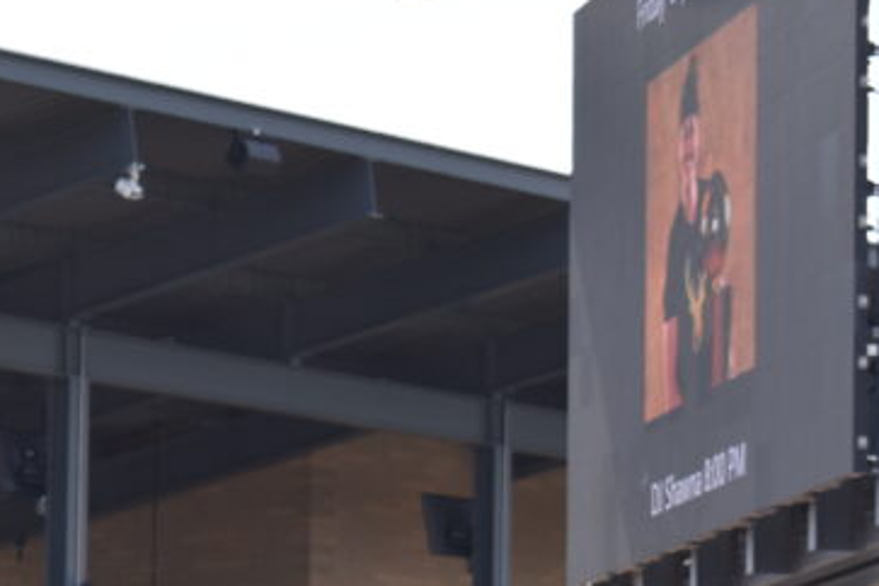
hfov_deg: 8.8
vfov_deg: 5.9
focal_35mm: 232
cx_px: -24
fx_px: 5674
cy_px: 718
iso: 200
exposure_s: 1/320
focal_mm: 55
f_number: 9
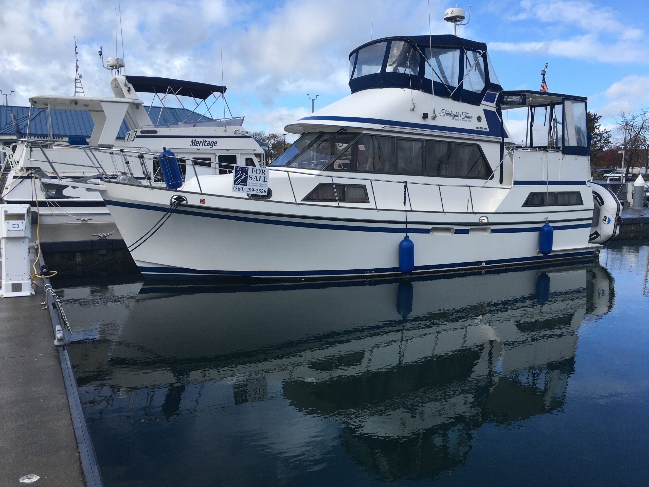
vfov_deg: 48.2
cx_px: 324
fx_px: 544
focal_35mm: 29
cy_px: 244
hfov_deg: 61.7
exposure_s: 1/938
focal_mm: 4.15
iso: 25
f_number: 2.2
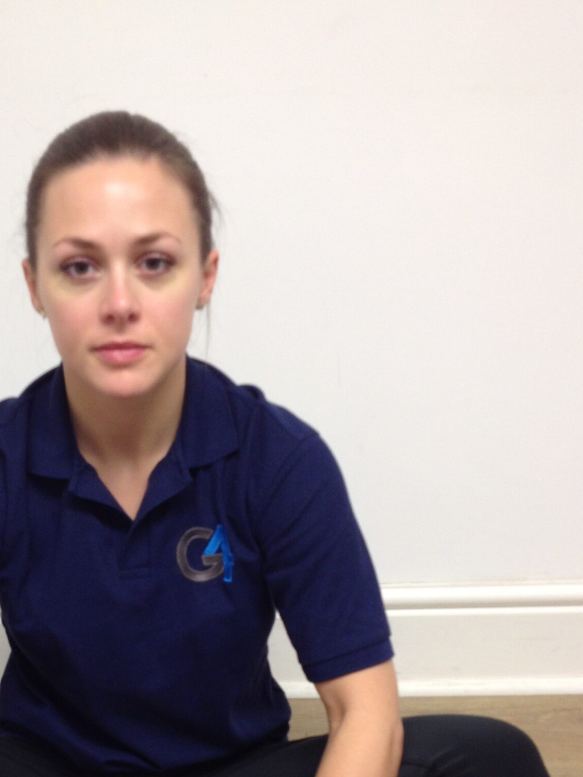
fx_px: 1325
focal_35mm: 59
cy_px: 646
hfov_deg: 24.5
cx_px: 129
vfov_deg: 31.7
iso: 64
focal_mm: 4.28
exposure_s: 1/20
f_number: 2.4
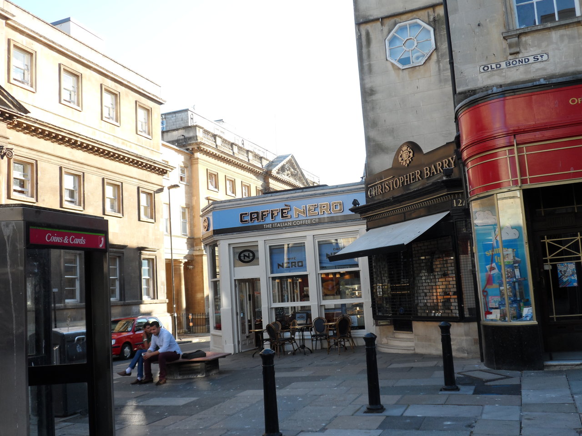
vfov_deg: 40.7
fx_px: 588
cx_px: 291
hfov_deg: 52.6
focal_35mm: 35
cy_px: 218
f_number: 3.5
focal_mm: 6.5
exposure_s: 1/125
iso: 80
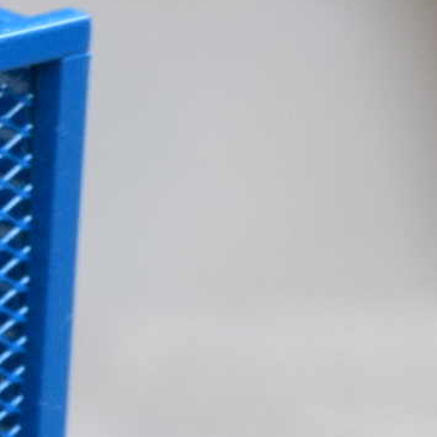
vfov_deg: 1.3
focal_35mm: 1344
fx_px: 19190
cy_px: 543
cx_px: -1133
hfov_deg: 1.3
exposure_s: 1/125
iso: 900
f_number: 9
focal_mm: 125
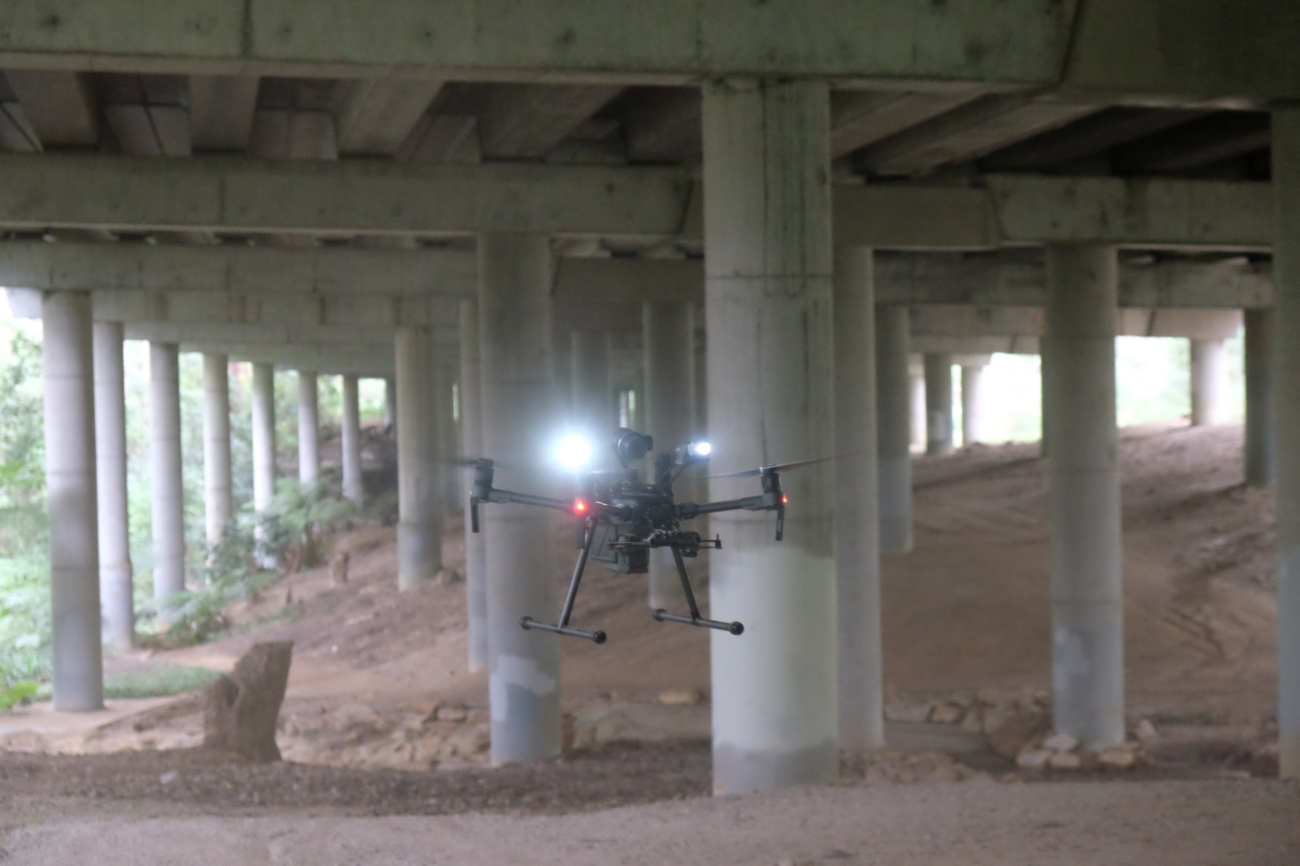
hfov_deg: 24.5
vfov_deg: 16.5
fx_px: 2997
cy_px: 433
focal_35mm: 83
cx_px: 650
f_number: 4
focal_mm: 55
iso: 4000
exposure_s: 1/20
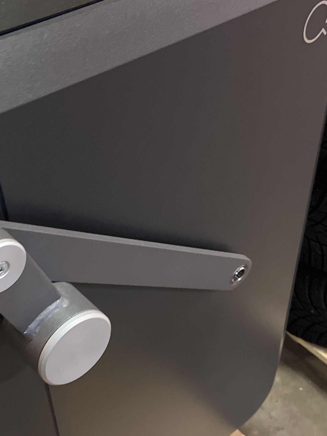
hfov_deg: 26.1
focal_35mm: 55
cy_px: 260
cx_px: 66
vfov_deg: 34.8
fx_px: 693
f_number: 1.5
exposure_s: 1/33
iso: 500
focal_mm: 5.7
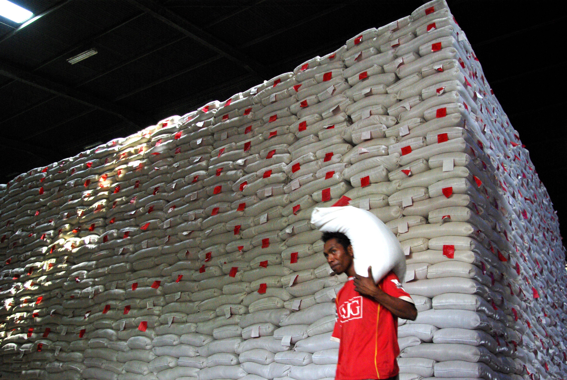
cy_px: 190
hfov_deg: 53.1
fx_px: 568
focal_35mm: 36
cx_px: 284
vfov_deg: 37.0
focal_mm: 24
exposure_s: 1/90
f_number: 4.5
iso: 1600
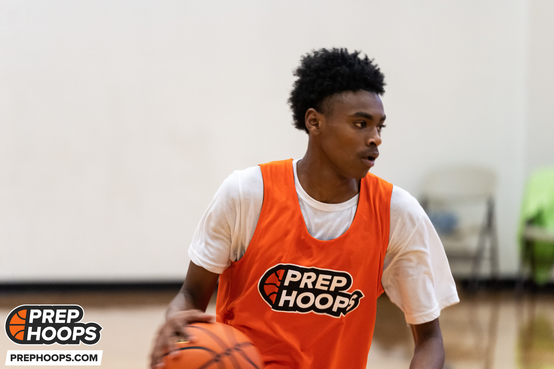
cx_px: 277
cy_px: 184
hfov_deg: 6.1
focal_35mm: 340
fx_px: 5240
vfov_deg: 4.0
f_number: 6.3
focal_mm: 340.5
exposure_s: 1/160
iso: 6400
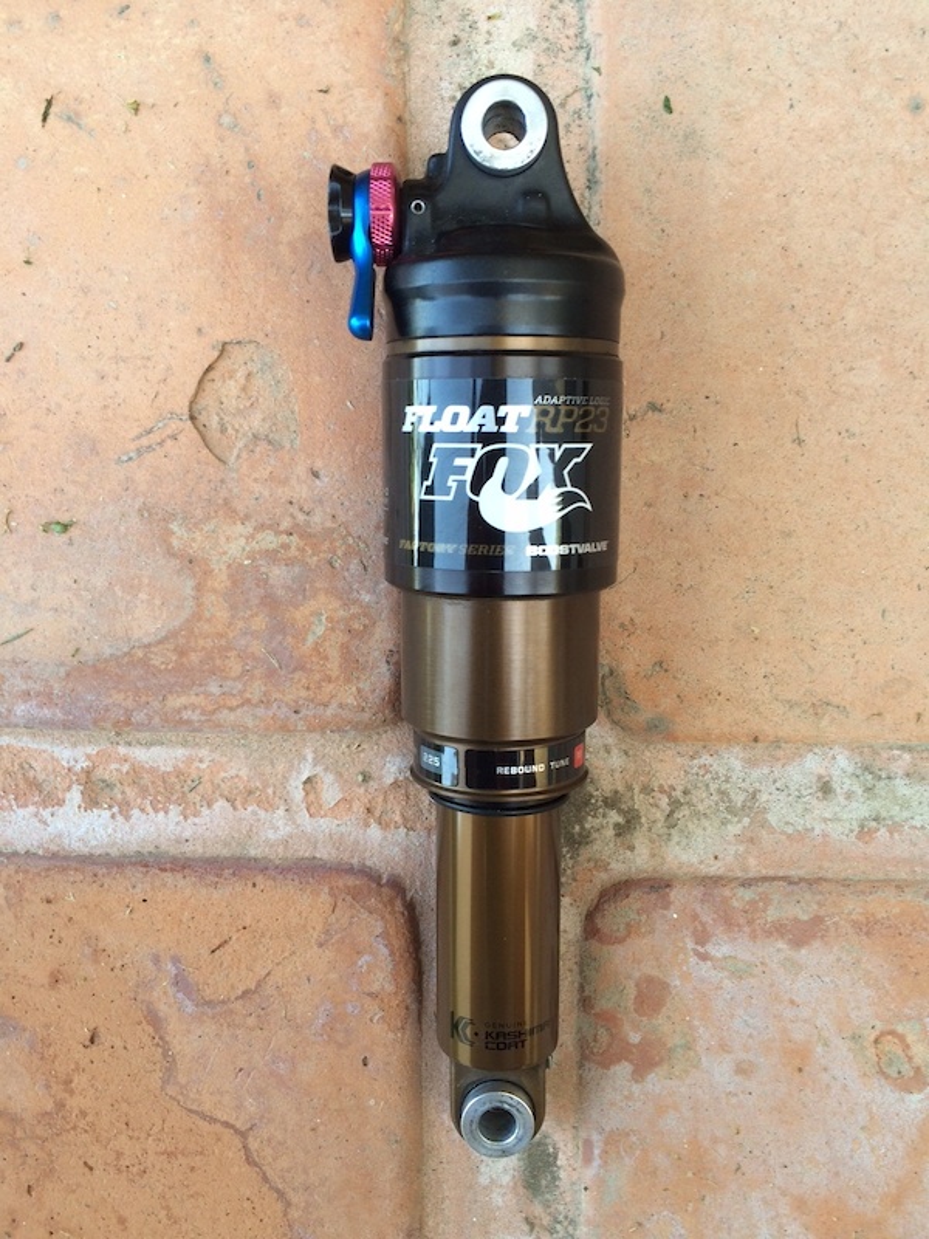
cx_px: 464
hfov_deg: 48.2
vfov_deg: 61.7
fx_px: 1038
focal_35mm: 29
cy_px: 620
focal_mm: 4.15
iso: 50
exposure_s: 1/60
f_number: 2.2
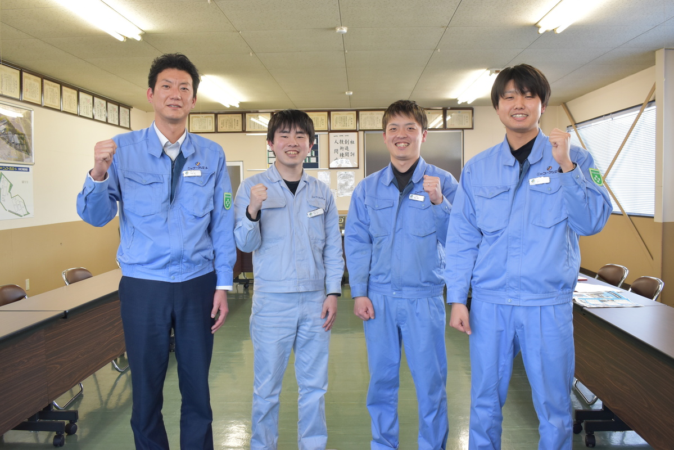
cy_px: 225
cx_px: 337
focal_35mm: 33
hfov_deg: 57.2
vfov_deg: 40.0
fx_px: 618
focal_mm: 22
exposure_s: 1/60
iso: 800
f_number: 5
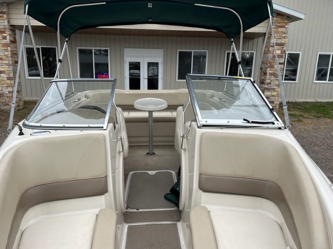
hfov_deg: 65.3
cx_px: 162
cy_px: 125
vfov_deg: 51.4
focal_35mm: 27
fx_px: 260
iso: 50
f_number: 1.5
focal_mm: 5.7
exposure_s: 1/1171
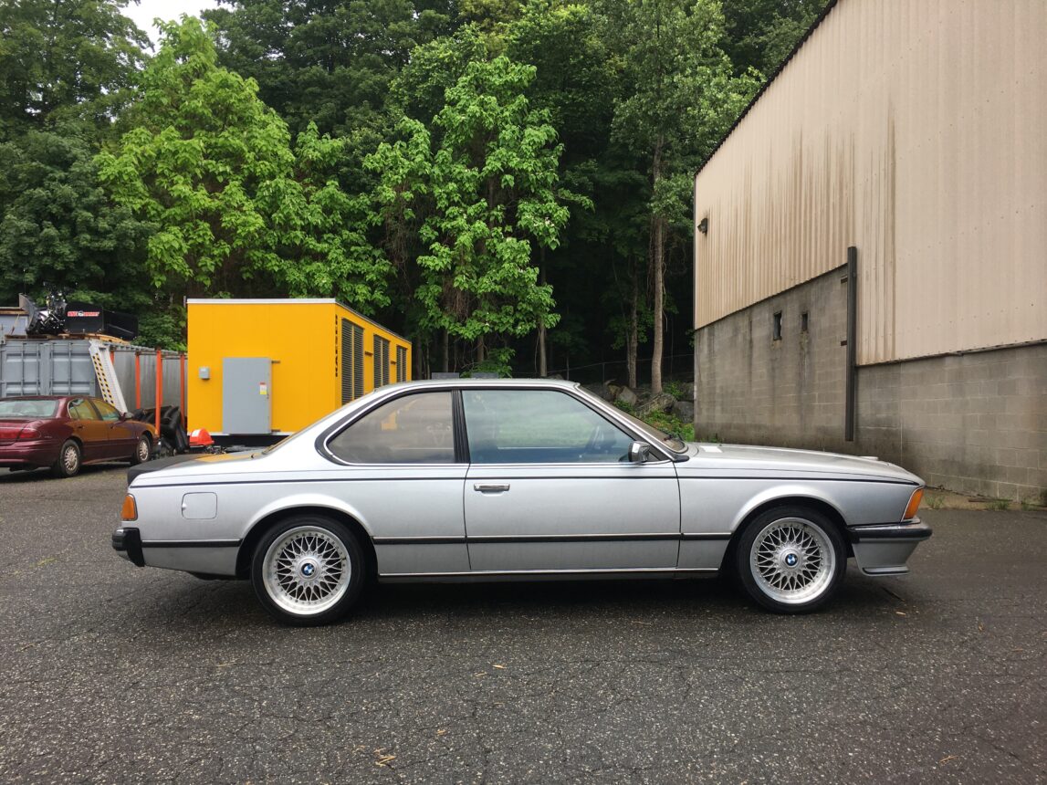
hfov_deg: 61.7
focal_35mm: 29
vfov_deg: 48.2
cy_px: 392
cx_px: 524
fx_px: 877
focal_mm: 4.15
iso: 25
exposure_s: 1/475
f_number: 2.2
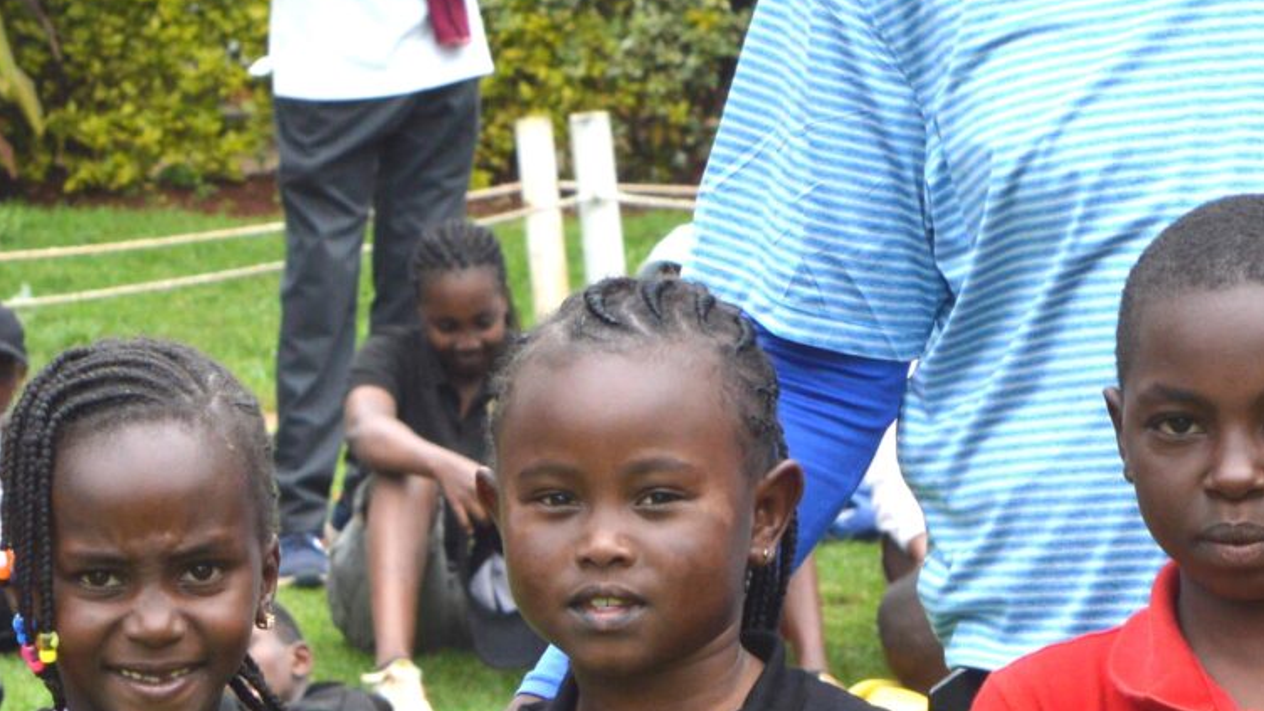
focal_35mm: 278
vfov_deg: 4.4
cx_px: 1489
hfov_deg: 7.7
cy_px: 598
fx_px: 9318
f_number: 8
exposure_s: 1/250
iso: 200
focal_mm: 52
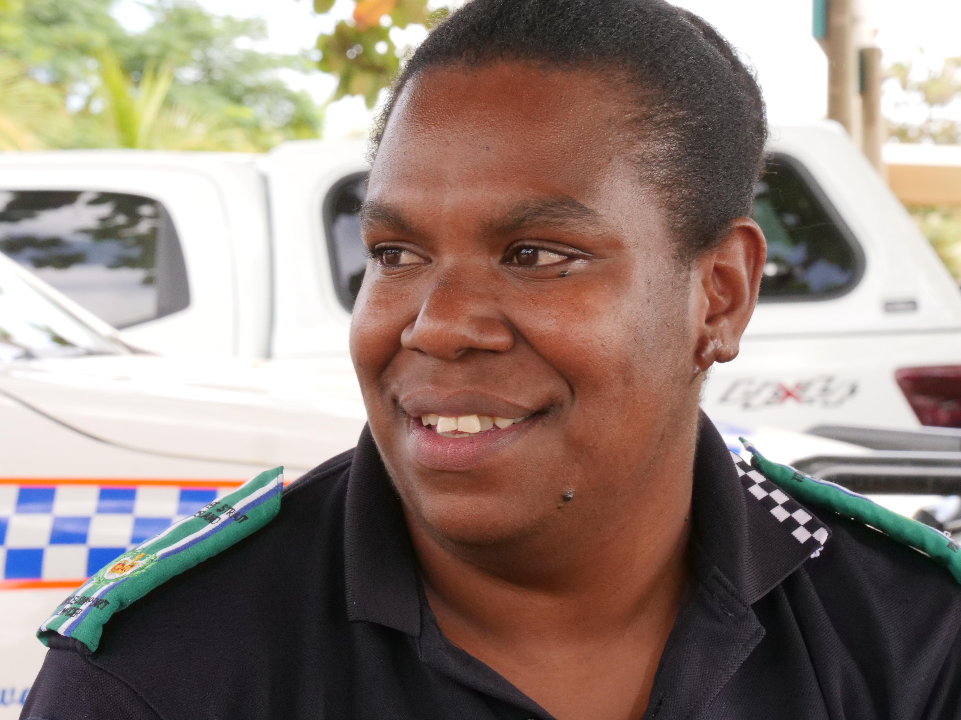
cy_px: 360
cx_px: 480
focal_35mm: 110
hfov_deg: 17.9
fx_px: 3054
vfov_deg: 13.5
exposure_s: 1/250
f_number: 11
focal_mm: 55
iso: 2000
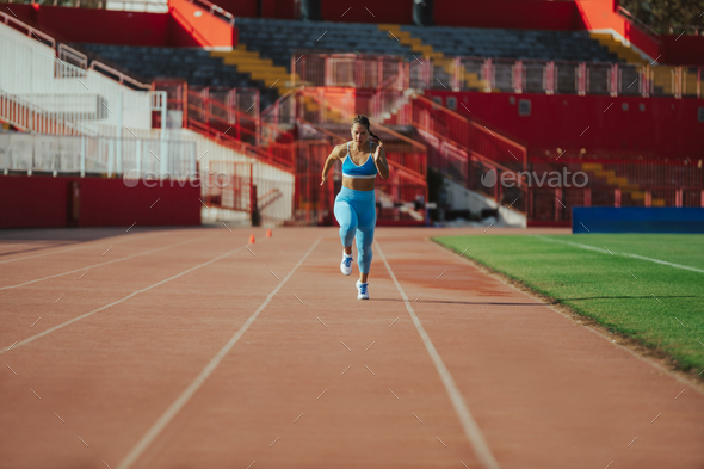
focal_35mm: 200
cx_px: 352
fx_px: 3910
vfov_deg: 6.9
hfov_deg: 10.3
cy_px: 234
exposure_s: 1/1000
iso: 160
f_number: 2.8
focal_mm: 200
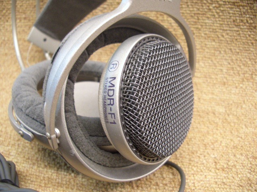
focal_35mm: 35
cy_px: 96
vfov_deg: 40.7
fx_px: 260
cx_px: 128
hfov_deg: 52.6
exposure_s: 1/8
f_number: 2.6
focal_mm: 5.8
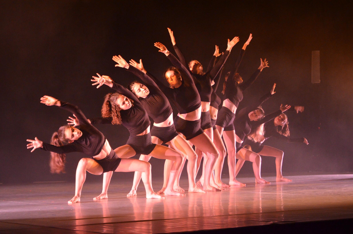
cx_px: 176
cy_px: 117
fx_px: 1027
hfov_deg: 19.5
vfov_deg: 13.0
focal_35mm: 105
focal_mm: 70
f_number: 4
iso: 3200
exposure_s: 1/20
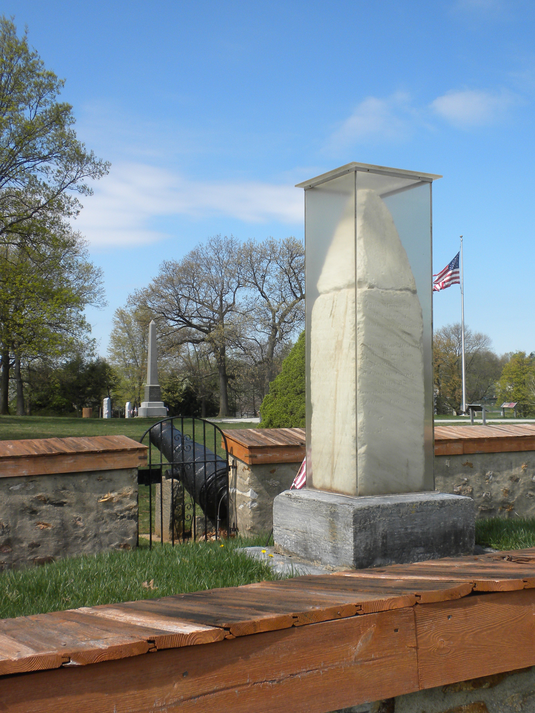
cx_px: 268
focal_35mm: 37
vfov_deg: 50.1
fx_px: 762
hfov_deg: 38.7
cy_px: 356
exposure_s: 1/91.3
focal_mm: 6.6
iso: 64
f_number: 10
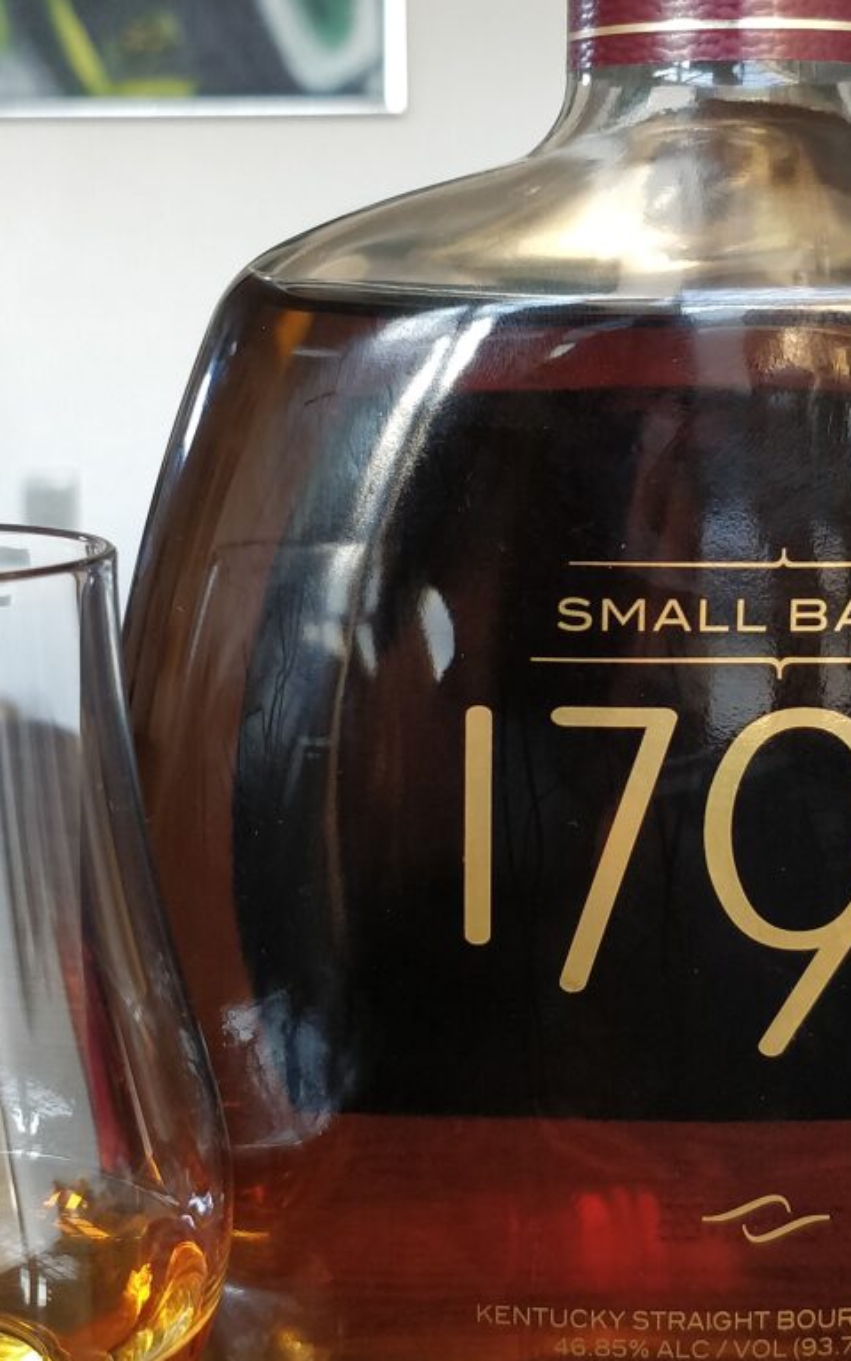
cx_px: 416
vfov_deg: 39.5
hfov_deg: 25.4
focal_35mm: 51
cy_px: 611
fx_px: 1892
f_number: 1.7
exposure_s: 1/50
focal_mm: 4.1
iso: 1000
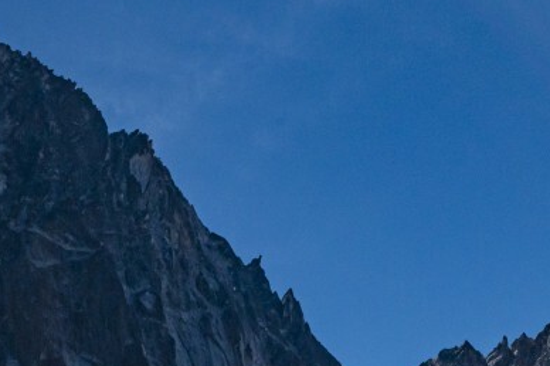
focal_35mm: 99
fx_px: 1511
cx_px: 802
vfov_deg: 13.8
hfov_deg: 18.5
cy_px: 173
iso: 1000
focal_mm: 30
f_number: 16
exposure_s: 1/4000
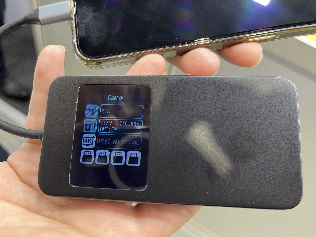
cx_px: 158
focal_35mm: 26
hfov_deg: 67.3
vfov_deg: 53.1
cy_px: 118
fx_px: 237
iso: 100
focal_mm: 5.1
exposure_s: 1/60
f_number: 1.6
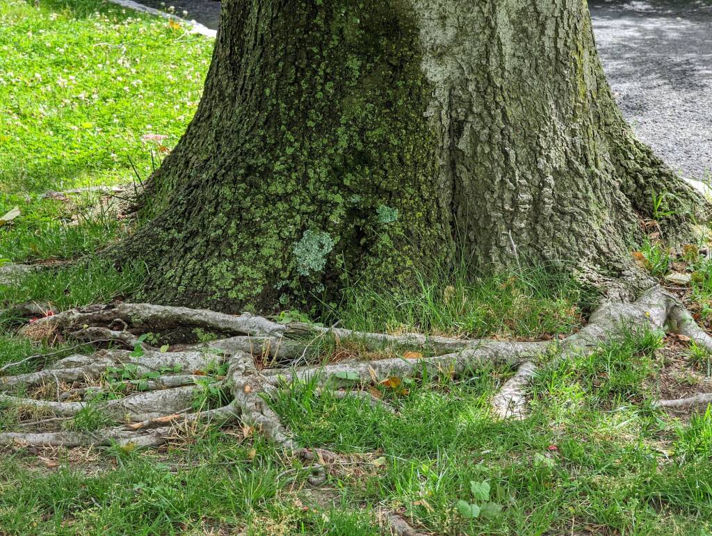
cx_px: 356
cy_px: 268
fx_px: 2142
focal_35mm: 104
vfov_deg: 14.3
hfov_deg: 18.9
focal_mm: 19
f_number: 3.5
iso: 351
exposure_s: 1/997
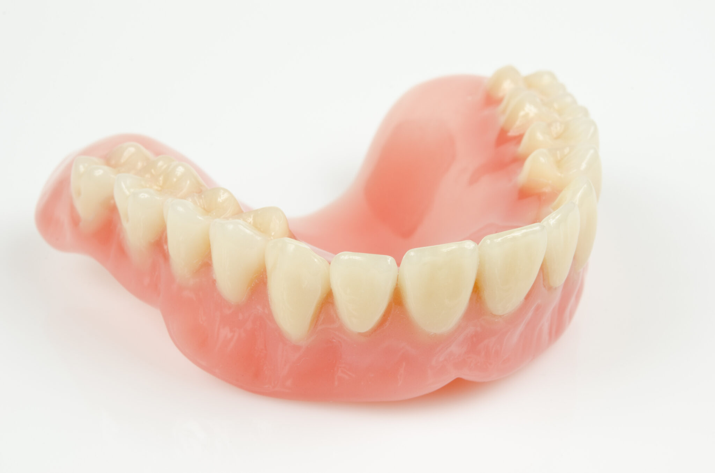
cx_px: 358
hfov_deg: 22.7
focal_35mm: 90
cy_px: 236
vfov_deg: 15.1
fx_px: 1784
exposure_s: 1/4
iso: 100
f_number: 22
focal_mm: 60
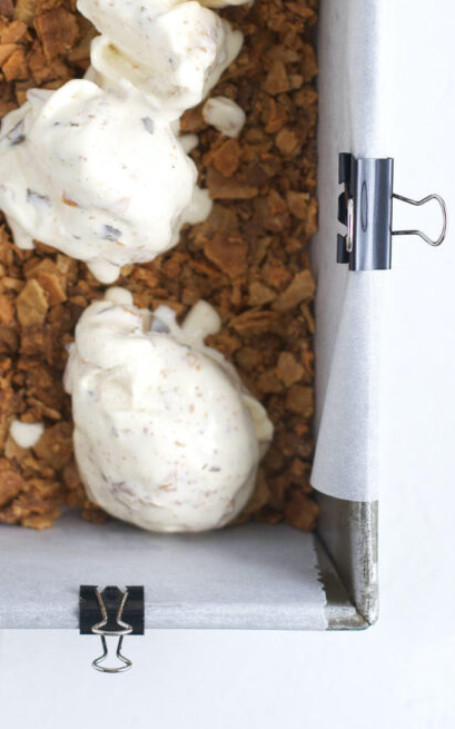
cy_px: 167
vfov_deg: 16.5
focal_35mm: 126
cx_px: 123
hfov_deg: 10.4
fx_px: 2502
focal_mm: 50
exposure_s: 1/125
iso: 100
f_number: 2.8
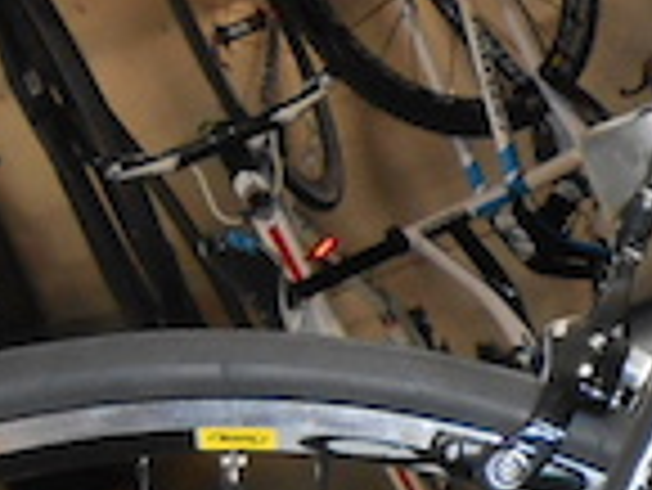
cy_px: 544
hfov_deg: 12.1
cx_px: 1335
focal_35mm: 143
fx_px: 2696
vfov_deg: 10.3
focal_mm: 4.6
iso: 200
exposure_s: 1/25
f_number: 3.5
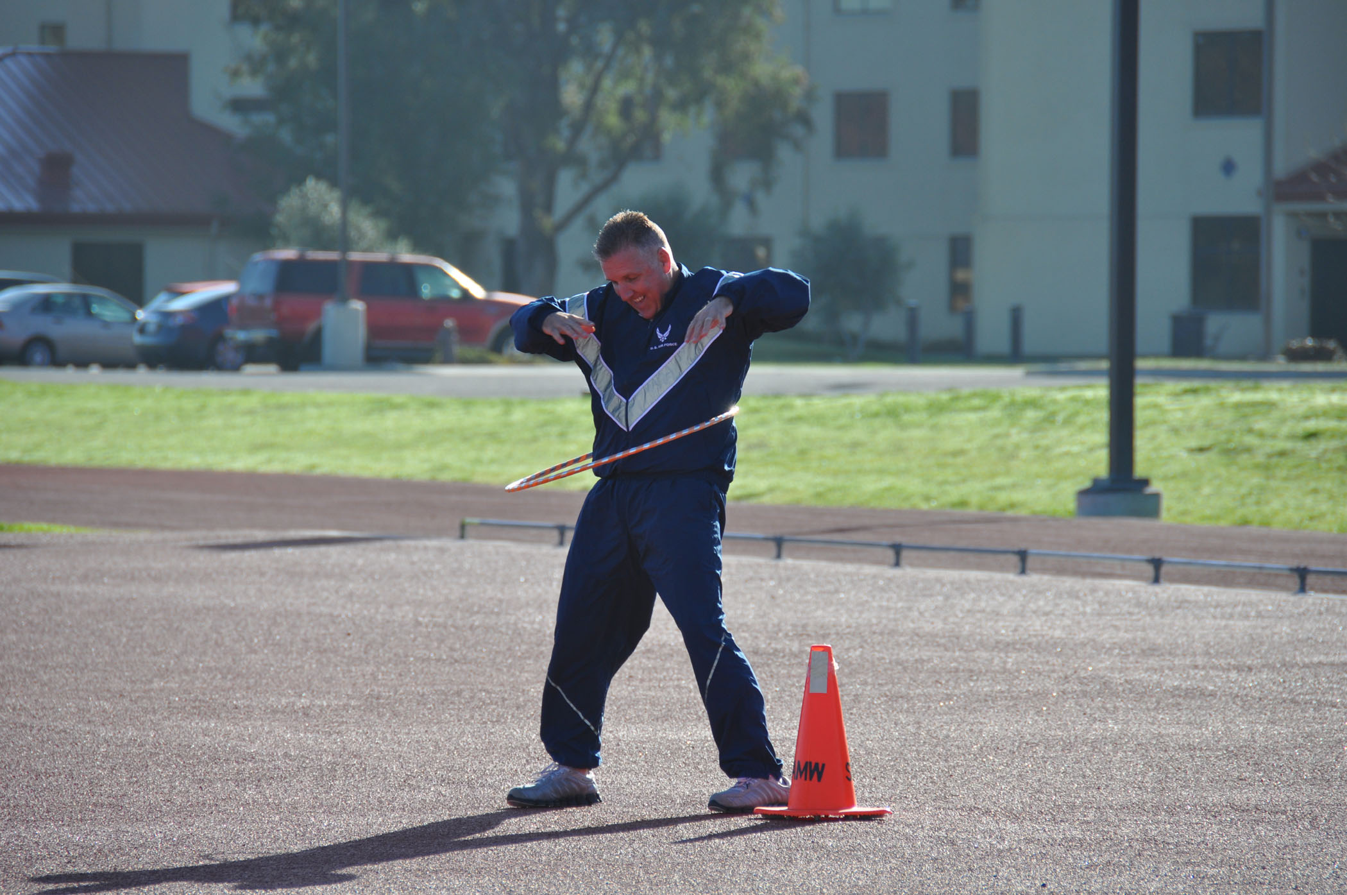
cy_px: 448
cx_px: 674
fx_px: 11212
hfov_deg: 6.9
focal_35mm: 300
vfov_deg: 4.6
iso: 200
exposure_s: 1/640
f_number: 6.3
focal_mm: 200
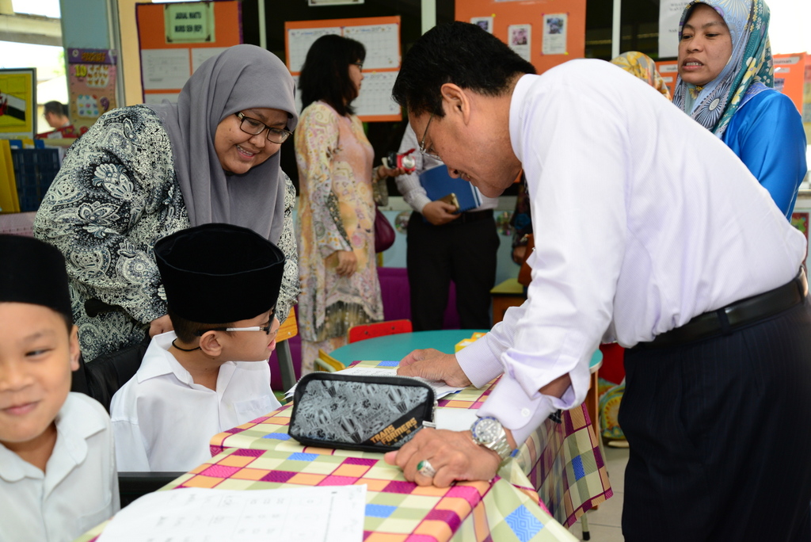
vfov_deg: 28.1
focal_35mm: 48
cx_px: 406
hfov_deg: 41.1
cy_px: 271
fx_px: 1082
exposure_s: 1/200
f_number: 4.2
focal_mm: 48
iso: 800
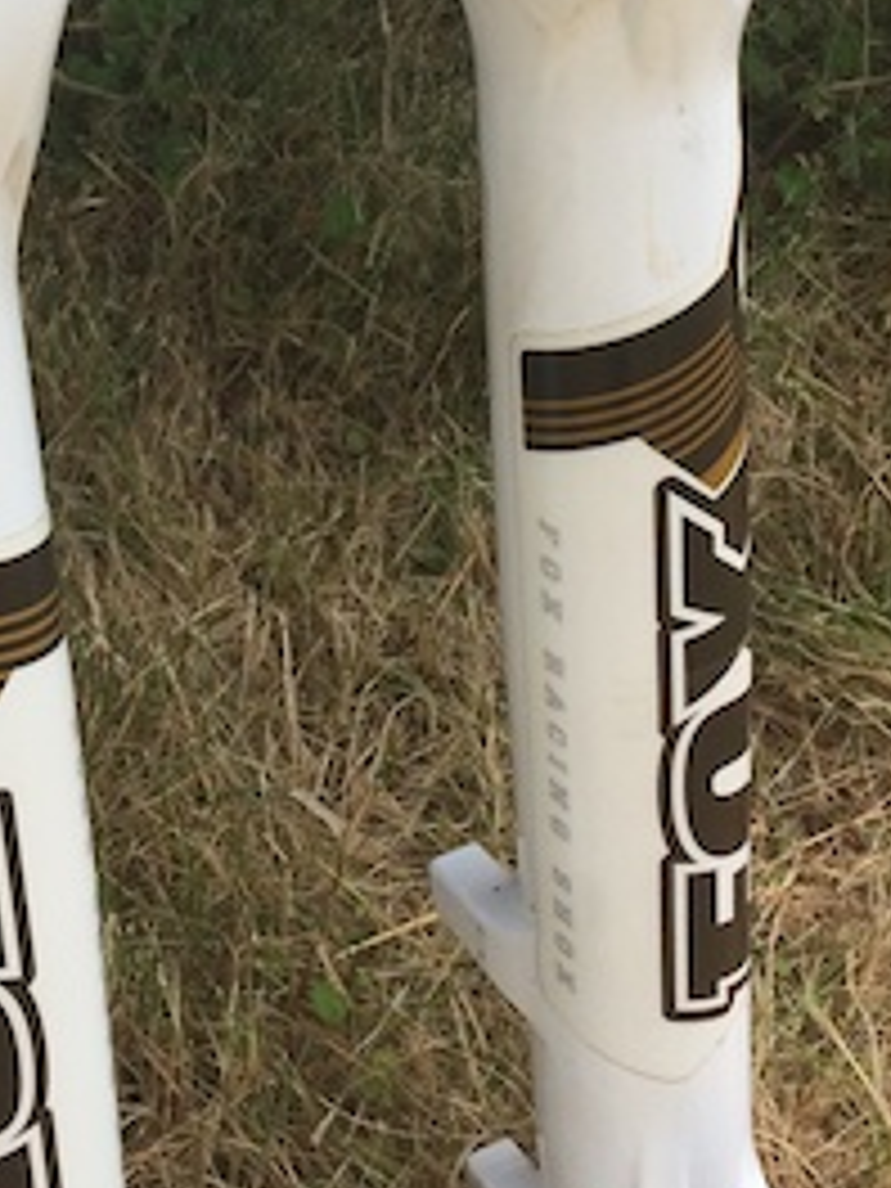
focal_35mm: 88
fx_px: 3020
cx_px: 122
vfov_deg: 21.5
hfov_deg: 16.6
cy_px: -4
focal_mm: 4.15
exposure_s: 1/855
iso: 32
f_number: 2.2
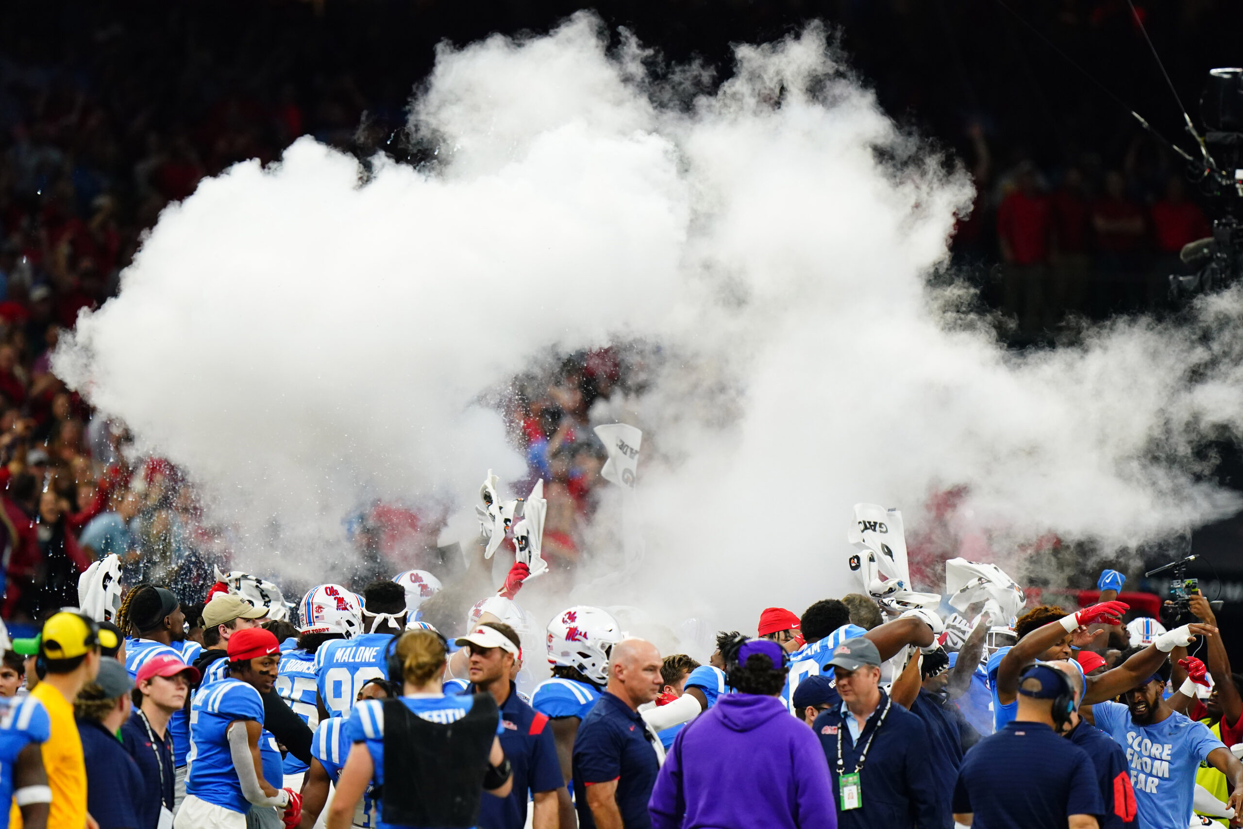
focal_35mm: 400
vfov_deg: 3.4
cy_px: 414
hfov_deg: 5.2
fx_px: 13811
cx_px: 622
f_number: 4
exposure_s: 1/1600
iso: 4000
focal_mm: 400
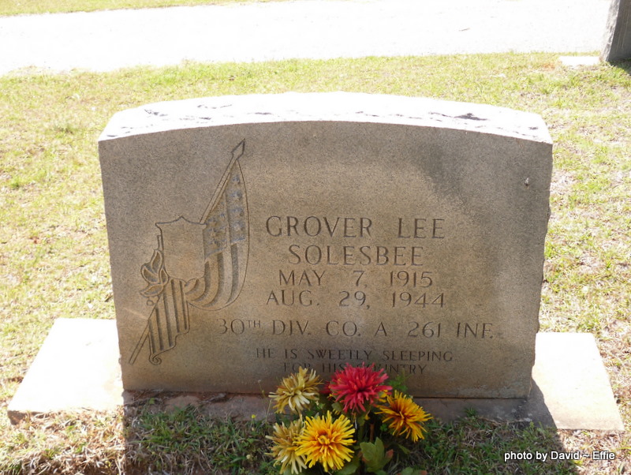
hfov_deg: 45.7
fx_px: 748
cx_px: 316
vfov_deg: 35.2
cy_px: 238
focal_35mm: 41
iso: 80
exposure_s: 1/267
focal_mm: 7.44
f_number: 3.1
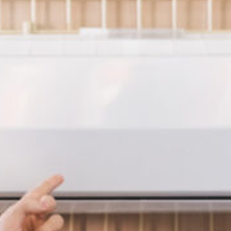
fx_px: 1827
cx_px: 149
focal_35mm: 242
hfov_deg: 7.2
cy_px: 244
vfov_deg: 7.2
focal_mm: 50
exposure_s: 1/200
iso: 500
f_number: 3.5
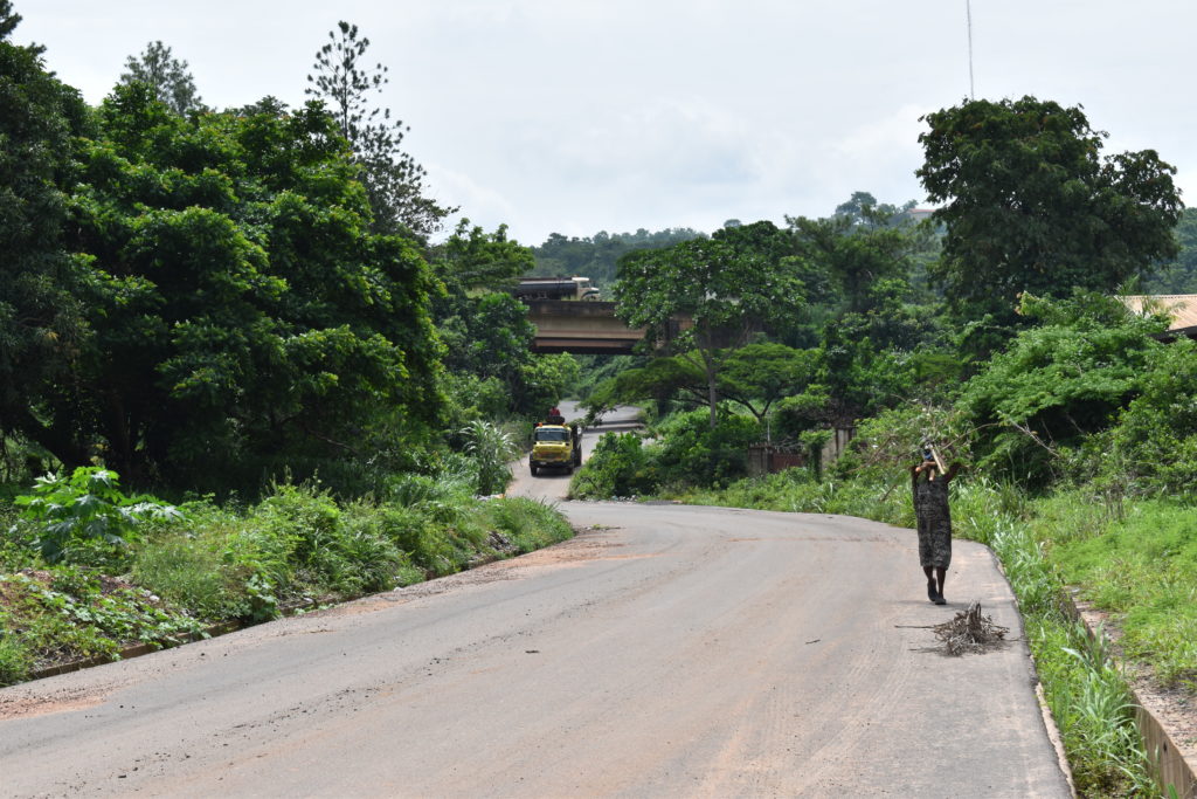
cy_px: 400
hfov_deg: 24.6
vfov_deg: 16.6
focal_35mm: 82
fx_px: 2743
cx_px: 598
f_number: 10
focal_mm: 55
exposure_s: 1/200
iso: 100
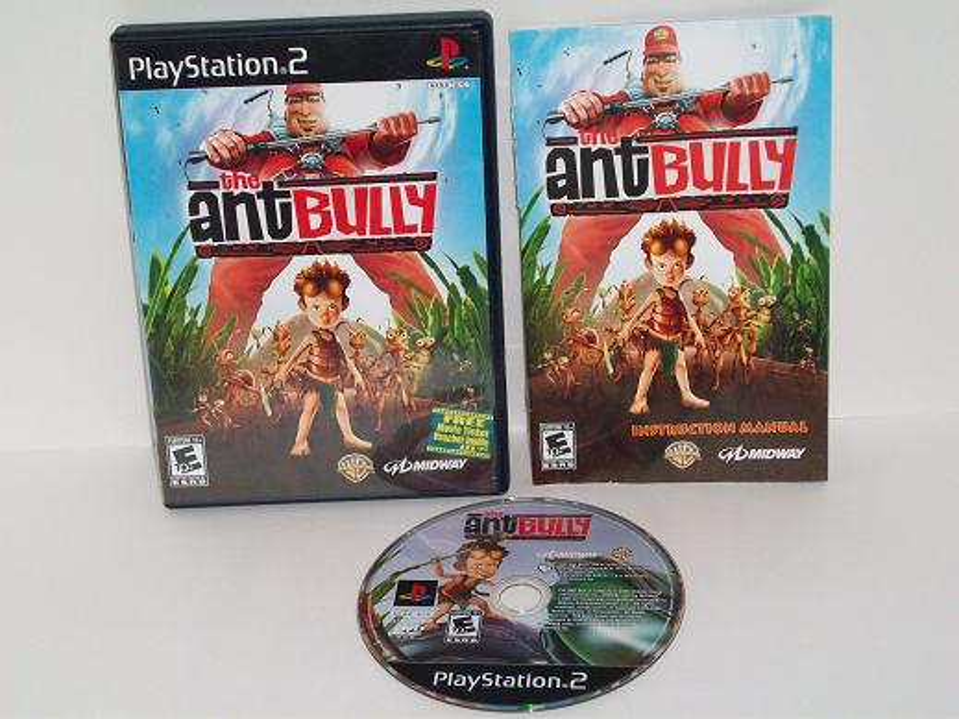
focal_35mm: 77
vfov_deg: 19.1
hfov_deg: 25.3
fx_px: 2133
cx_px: 480
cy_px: 360
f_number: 4.2
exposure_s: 1/71.5
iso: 160
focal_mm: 12.8
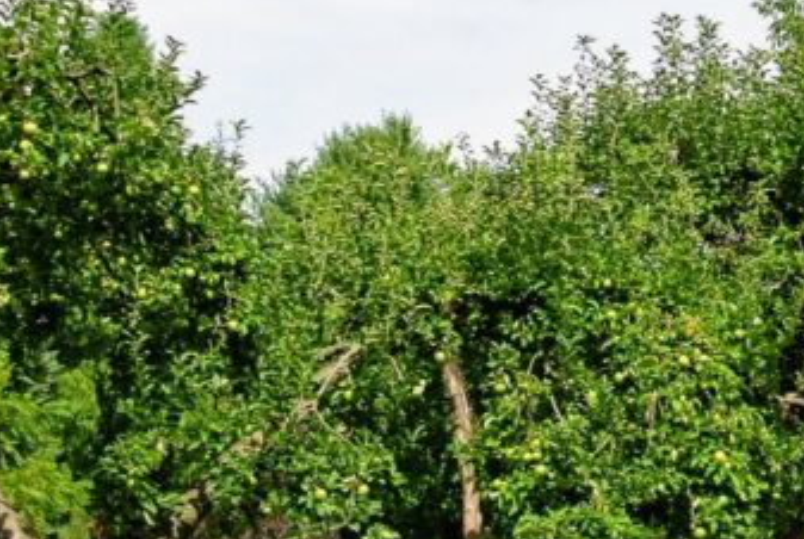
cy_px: 296
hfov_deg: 24.0
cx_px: 737
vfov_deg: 16.7
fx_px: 1835
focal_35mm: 82
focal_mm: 10
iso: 100
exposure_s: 1/500
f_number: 4.5
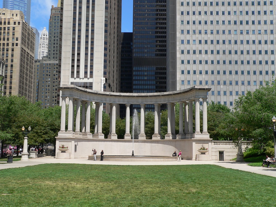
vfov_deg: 31.5
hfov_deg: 41.2
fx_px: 367
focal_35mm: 46
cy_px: 104
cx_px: 138
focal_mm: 7.6
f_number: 4.6
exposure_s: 1/500
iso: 80
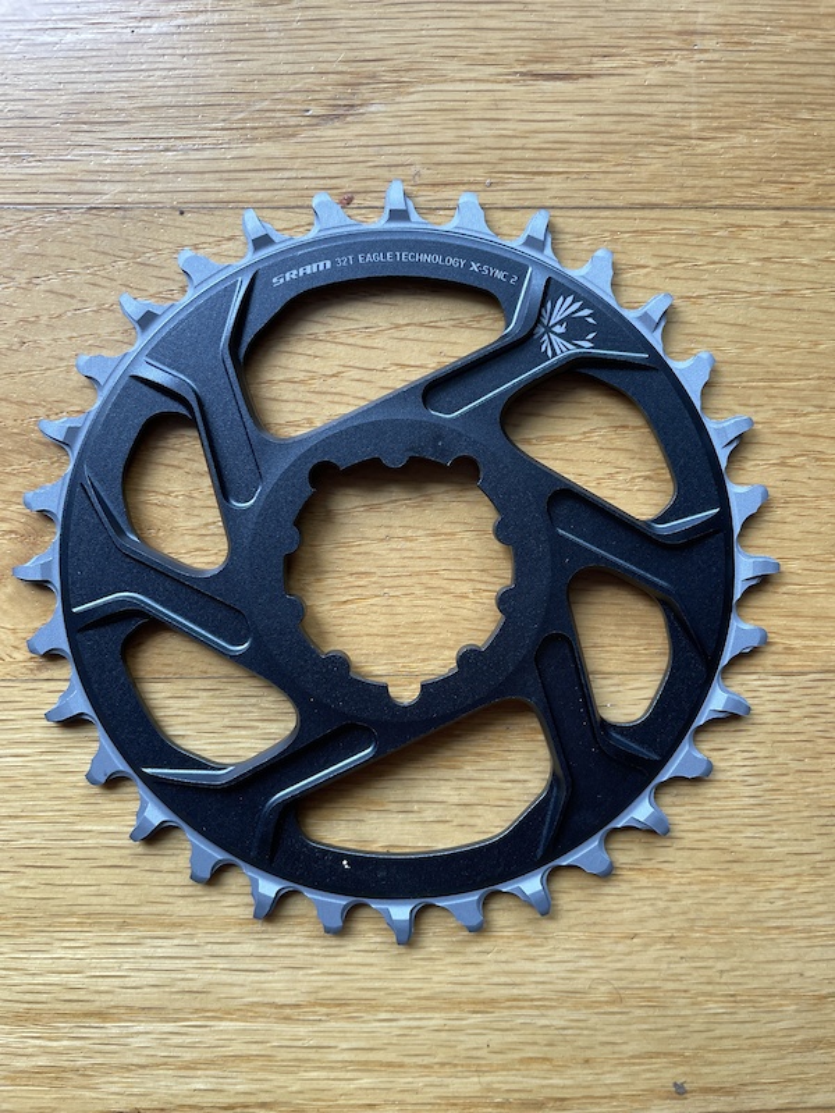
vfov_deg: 67.3
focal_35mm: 26
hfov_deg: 53.1
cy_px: 556
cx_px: 418
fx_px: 836
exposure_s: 1/121
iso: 125
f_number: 1.6
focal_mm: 4.2
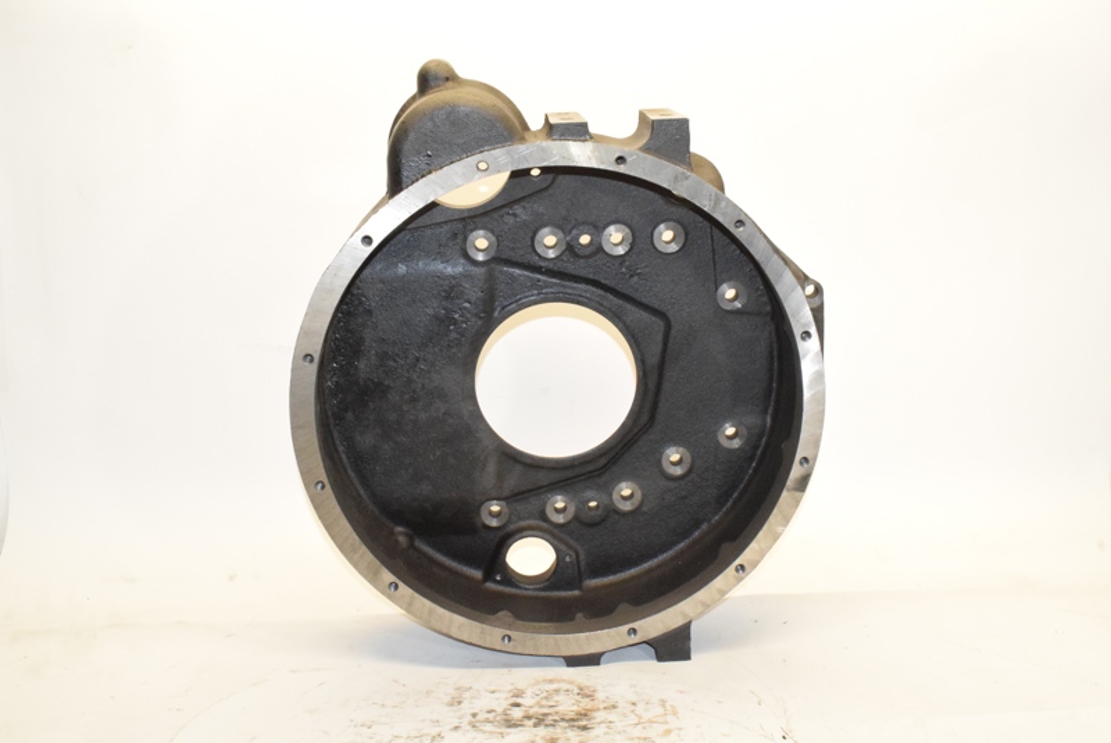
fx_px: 1297
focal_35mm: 42
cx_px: 556
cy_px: 372
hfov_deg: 46.4
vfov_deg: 32.0
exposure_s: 1/200
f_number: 22
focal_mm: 28
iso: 6400
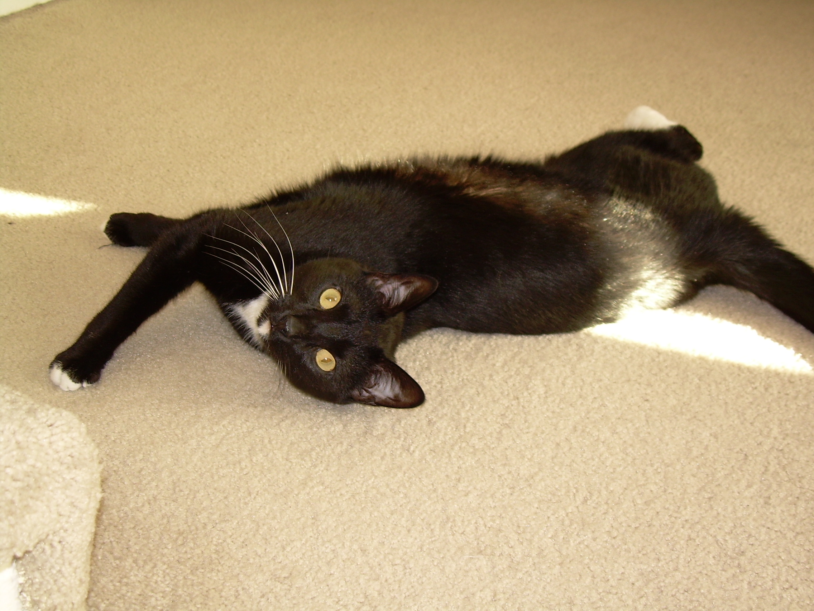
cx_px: 407
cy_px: 306
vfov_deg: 29.1
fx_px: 1176
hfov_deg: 38.2
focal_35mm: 50
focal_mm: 8.3
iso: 50
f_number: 3.1
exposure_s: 1/30
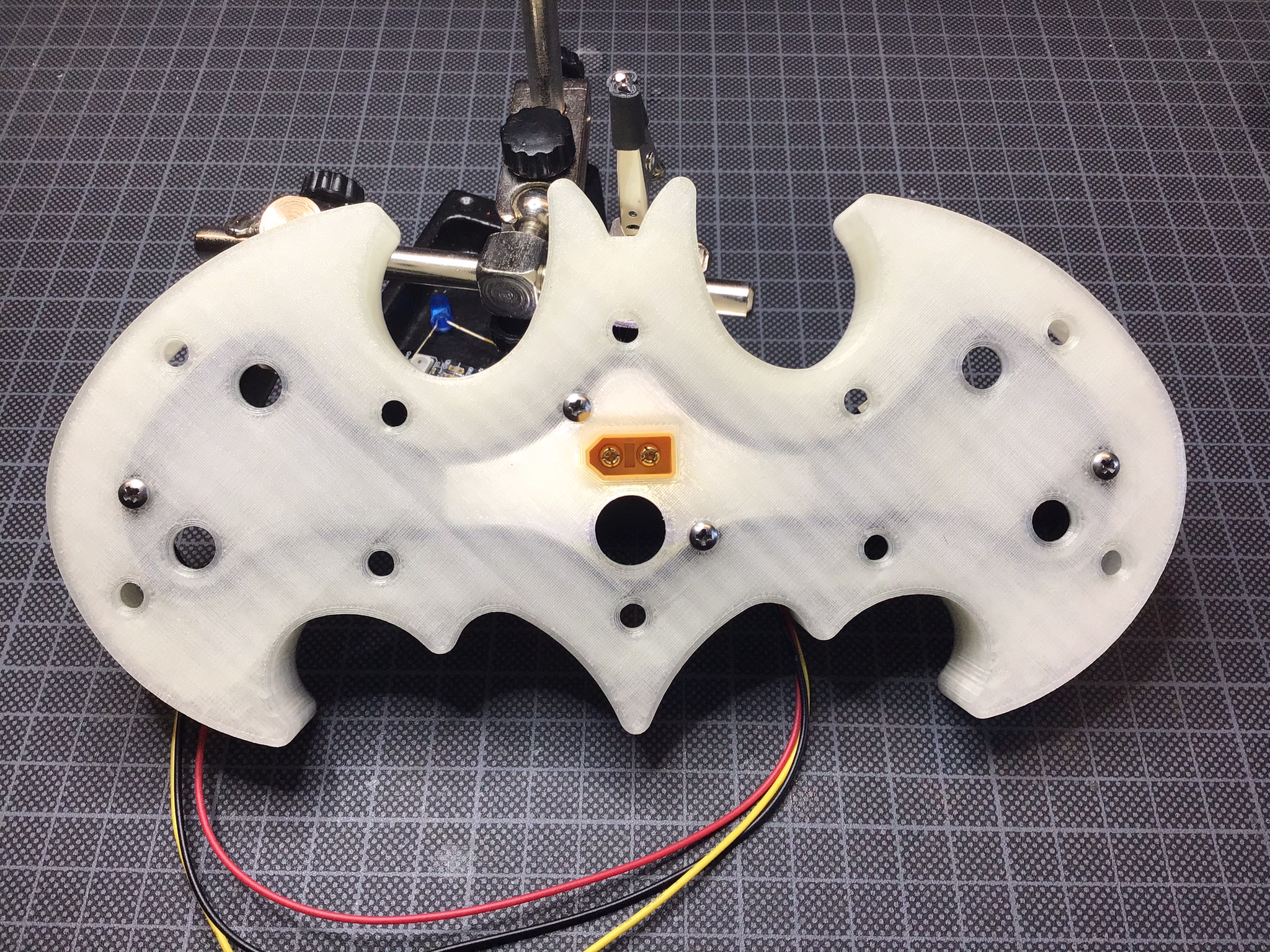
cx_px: 635
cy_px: 476
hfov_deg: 58.4
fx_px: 1137
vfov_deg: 45.4
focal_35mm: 31
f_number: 2.4
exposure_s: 1/100
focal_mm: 3.3
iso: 32
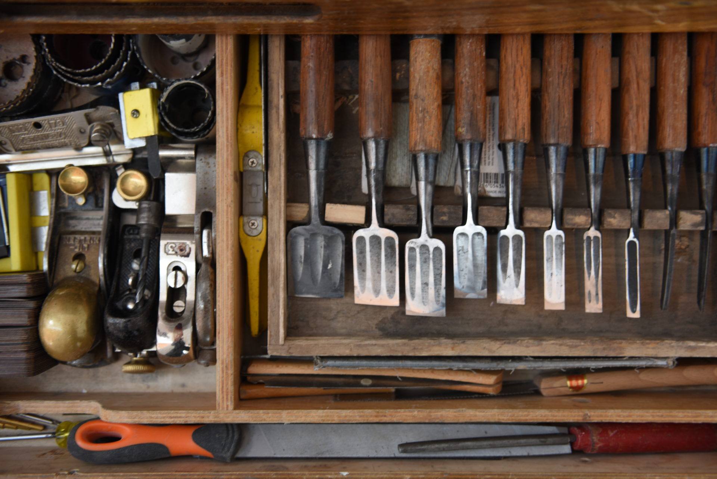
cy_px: 240
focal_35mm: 36
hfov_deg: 53.1
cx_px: 358
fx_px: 717
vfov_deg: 36.9
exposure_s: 1/6
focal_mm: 36
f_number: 2.8
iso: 100
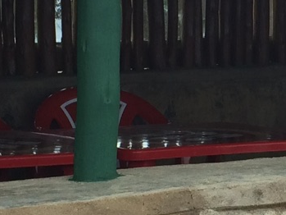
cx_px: 483
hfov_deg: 11.0
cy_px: 65
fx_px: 1405
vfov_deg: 8.7
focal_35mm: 170
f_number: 2.2
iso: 32
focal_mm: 4.15
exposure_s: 1/202
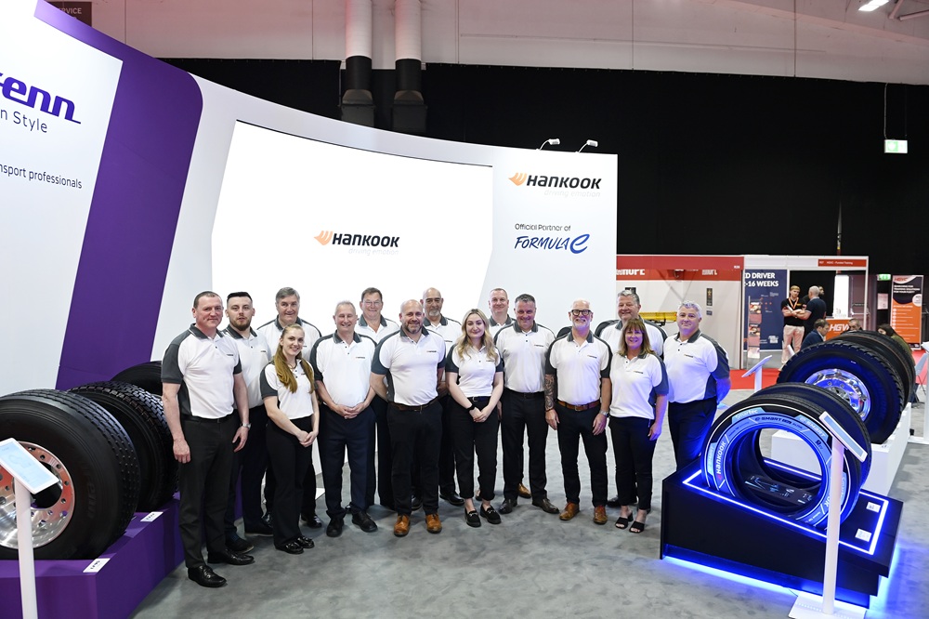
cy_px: 310
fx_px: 619
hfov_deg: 73.8
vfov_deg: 53.1
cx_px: 464
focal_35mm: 24
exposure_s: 1/60
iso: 800
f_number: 4
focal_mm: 24
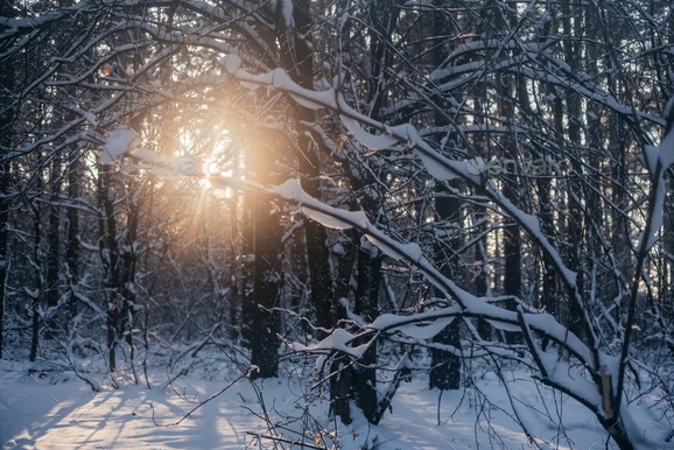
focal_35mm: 51
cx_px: 342
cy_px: 222
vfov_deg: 26.5
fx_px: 955
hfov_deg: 38.9
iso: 200
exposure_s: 1/1000
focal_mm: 50
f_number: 2.8
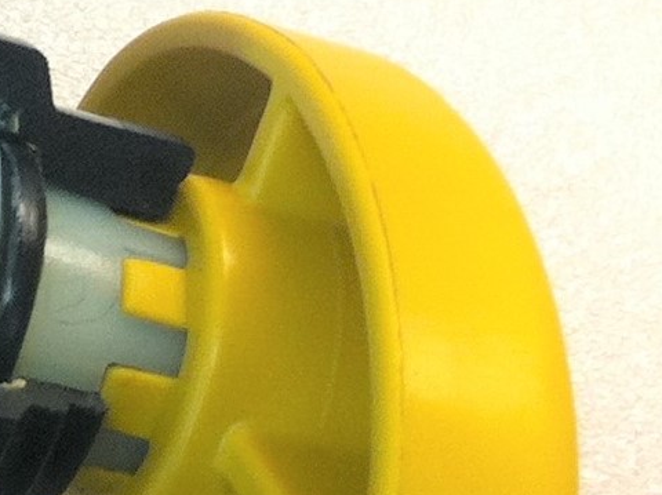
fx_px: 3286
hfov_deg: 10.0
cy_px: -40
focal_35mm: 172
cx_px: -930
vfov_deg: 8.6
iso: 80
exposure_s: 1/17
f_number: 2.8
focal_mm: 3.85
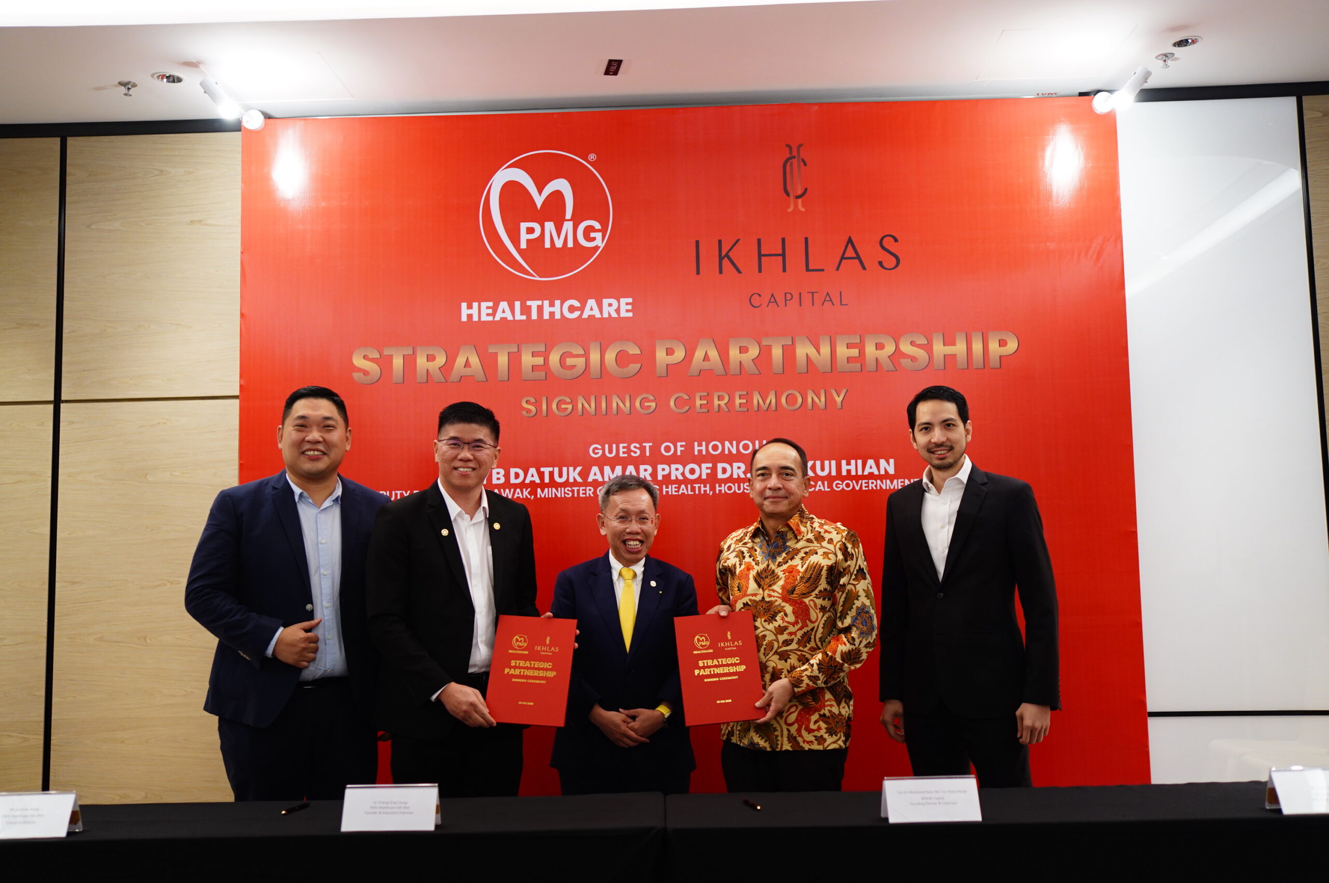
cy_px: 442
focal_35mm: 35
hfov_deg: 54.5
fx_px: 1291
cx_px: 664
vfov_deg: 37.8
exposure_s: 1/160
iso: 1250
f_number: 1.8
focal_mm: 35
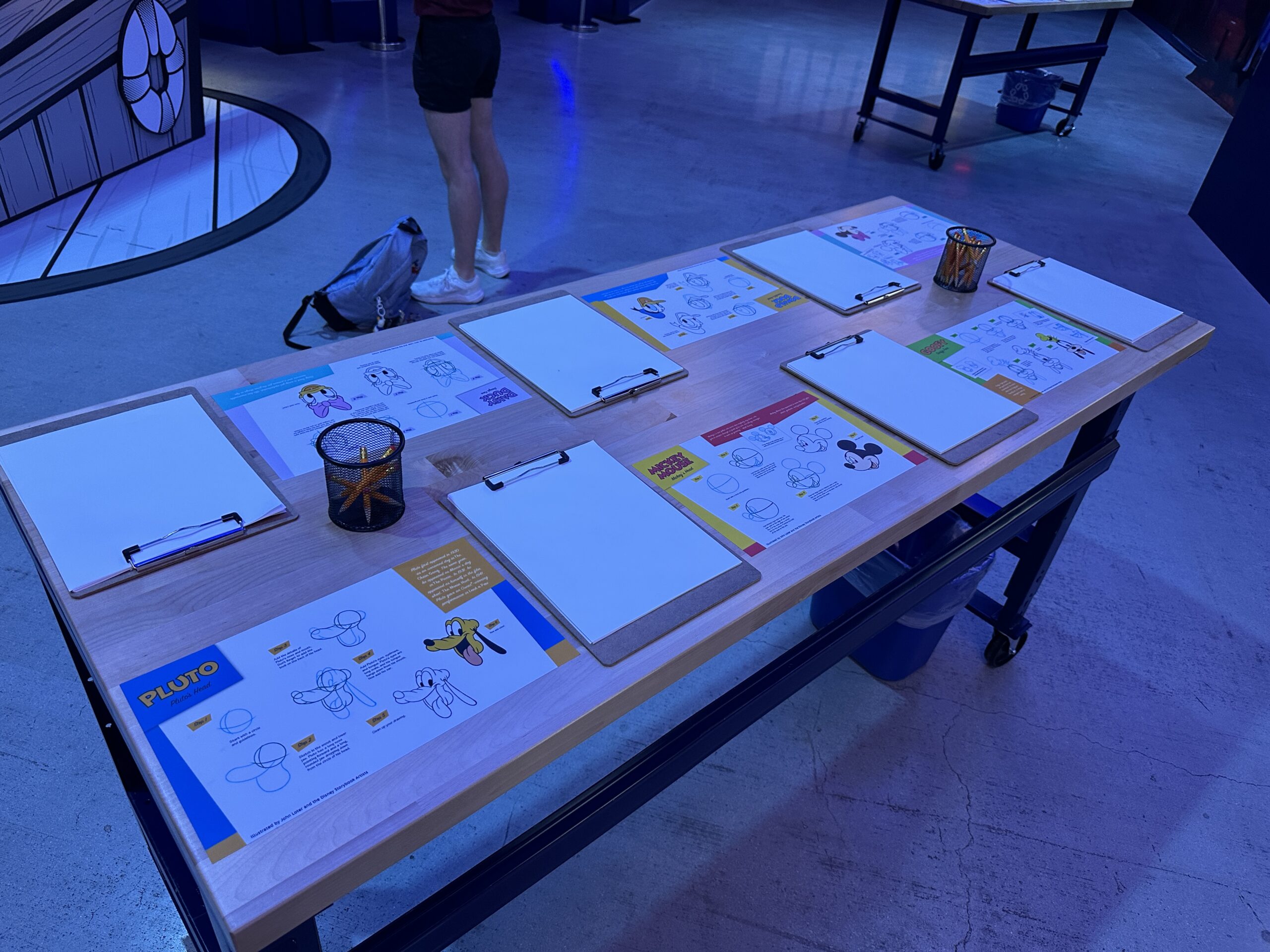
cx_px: 635
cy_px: 476
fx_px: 881
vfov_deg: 56.8
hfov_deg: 71.6
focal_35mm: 24
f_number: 1.78
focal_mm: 6.86
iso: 200
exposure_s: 1/120
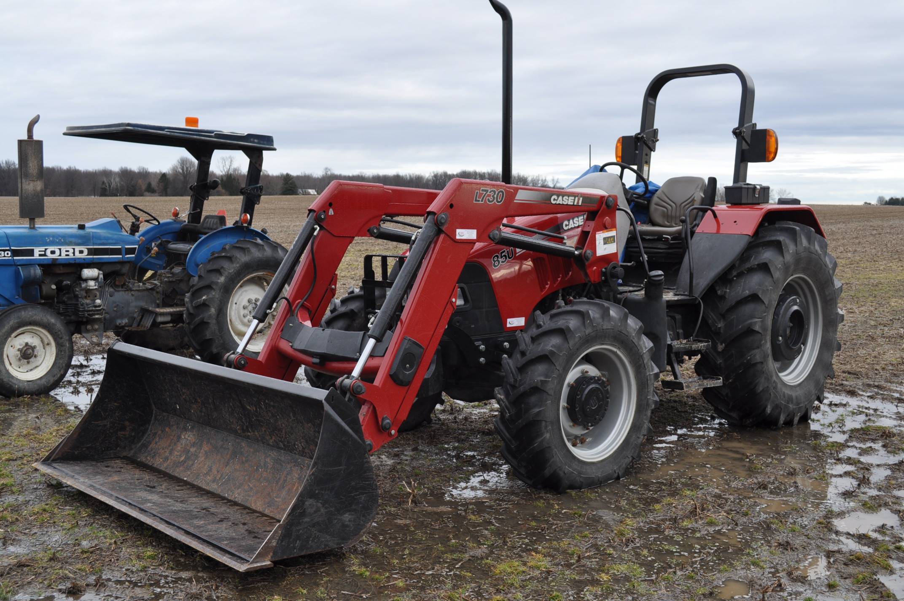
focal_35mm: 39
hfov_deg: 49.6
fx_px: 978
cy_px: 300
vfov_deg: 34.1
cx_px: 452
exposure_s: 1/200
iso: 200
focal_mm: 26
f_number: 6.3
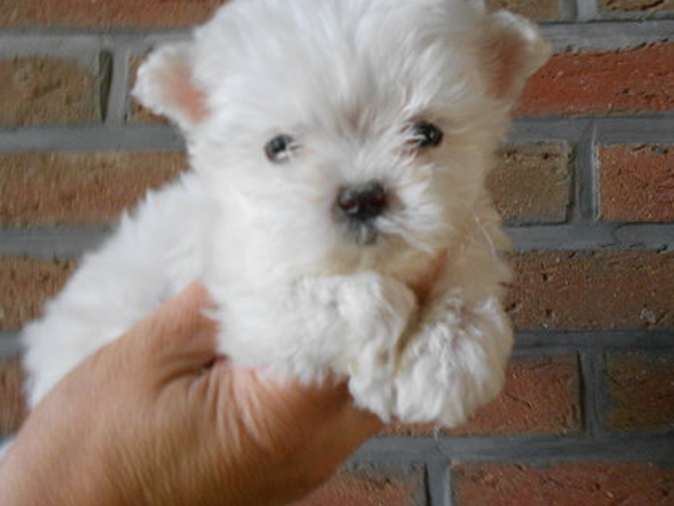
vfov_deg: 45.4
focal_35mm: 31
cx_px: 389
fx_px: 604
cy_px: 213
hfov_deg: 58.0
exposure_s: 1/30
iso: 400
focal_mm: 4.6
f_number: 3.2
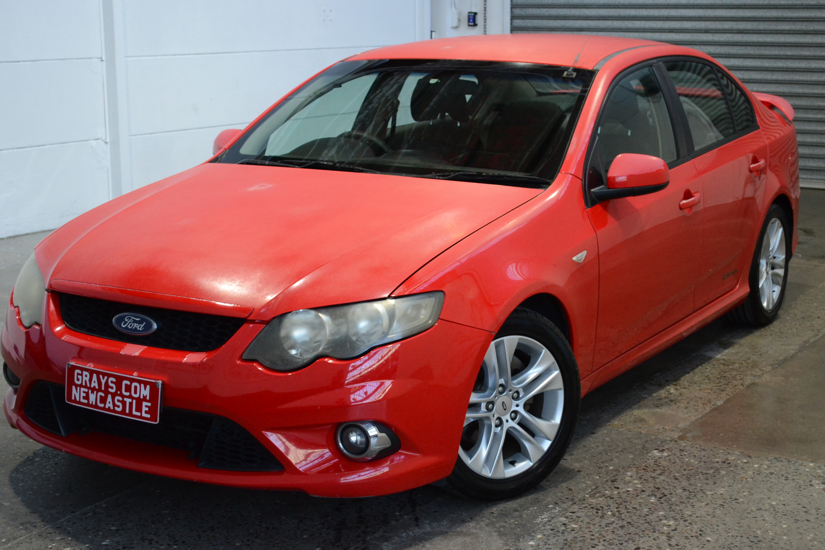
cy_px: 275
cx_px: 412
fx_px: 1237
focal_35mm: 54
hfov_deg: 36.9
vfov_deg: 25.1
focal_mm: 36
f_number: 5
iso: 1600
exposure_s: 1/200
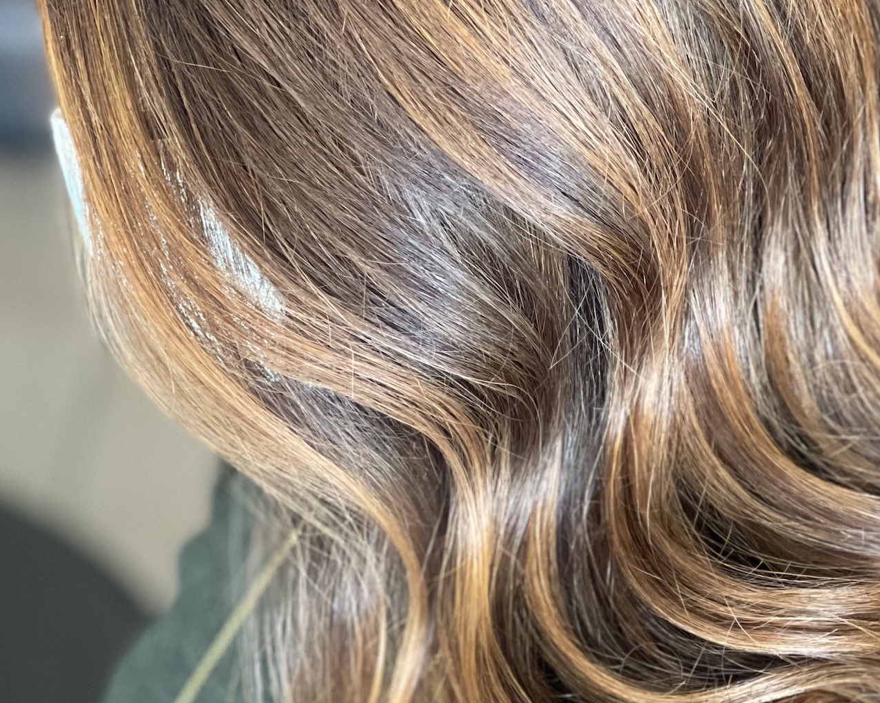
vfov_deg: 13.1
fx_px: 3072
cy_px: 278
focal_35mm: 118
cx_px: 528
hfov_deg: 16.3
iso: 320
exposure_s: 1/40
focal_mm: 7.5
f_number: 2.2
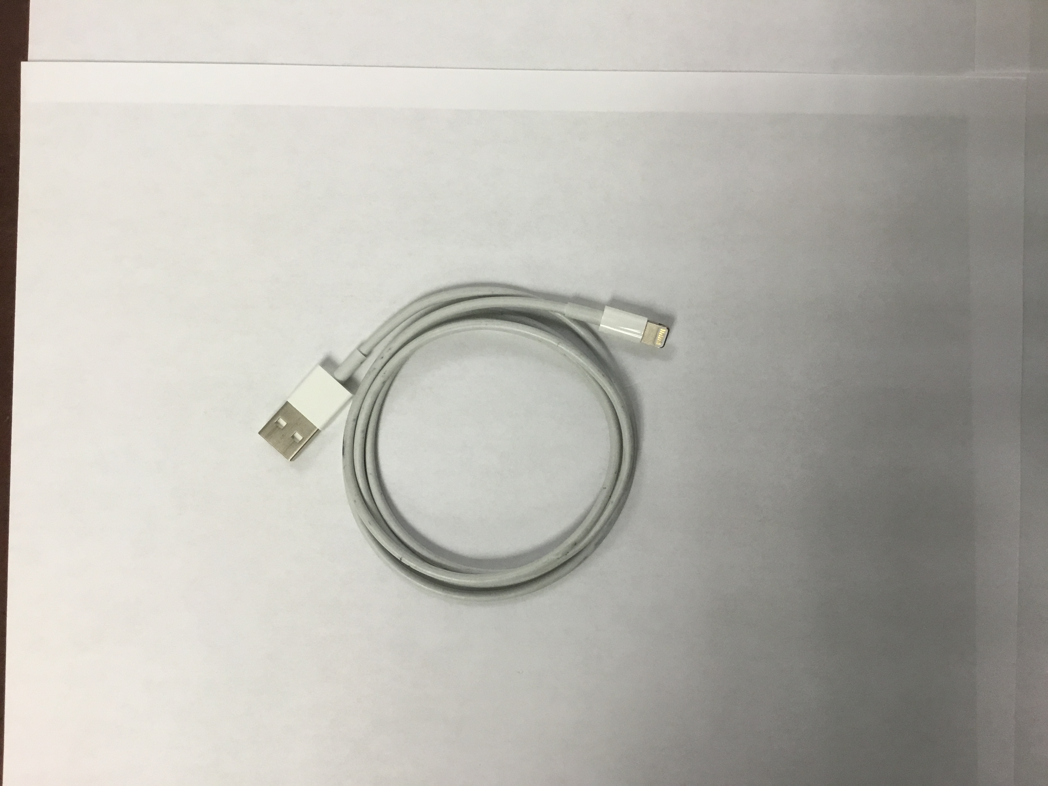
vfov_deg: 45.4
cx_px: 524
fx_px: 939
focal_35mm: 31
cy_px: 393
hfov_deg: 58.4
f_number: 2.4
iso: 40
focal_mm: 3.3
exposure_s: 1/30
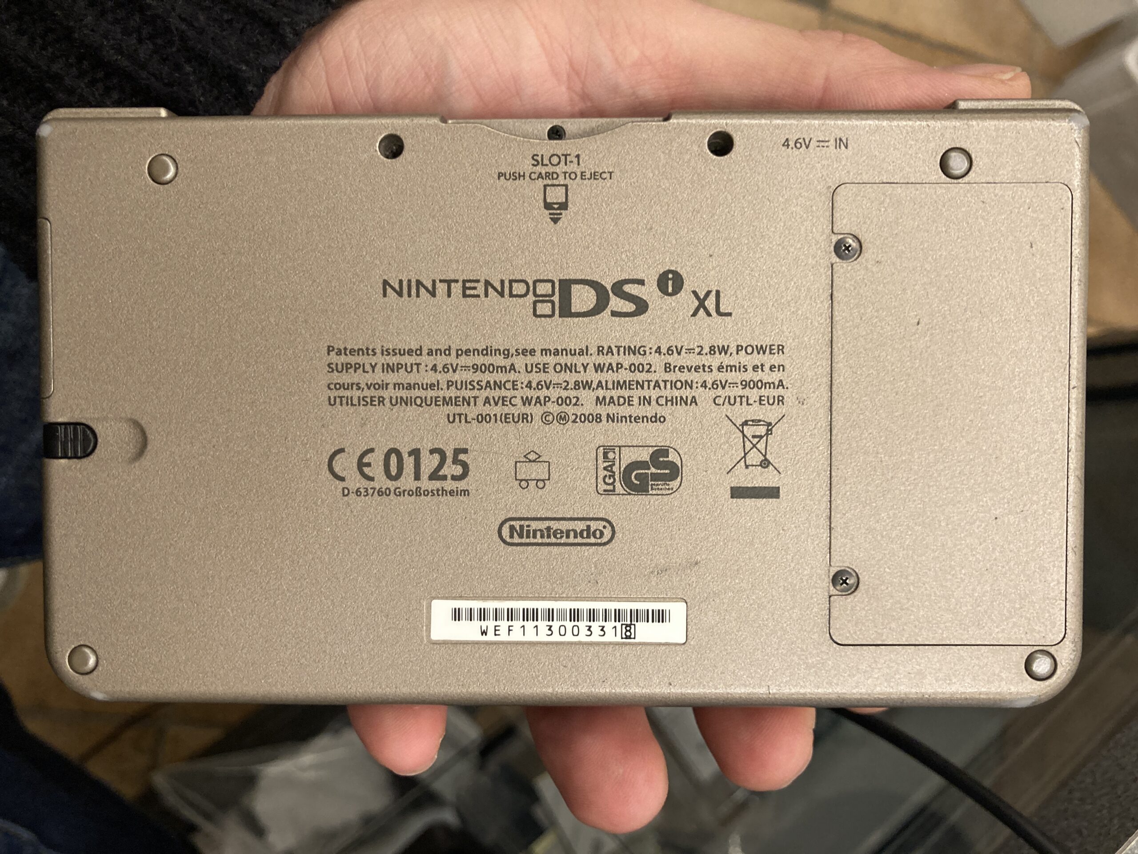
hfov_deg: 63.4
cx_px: 569
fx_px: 920
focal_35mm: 28
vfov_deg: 49.7
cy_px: 427
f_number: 1.8
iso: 160
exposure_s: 1/50
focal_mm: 3.99
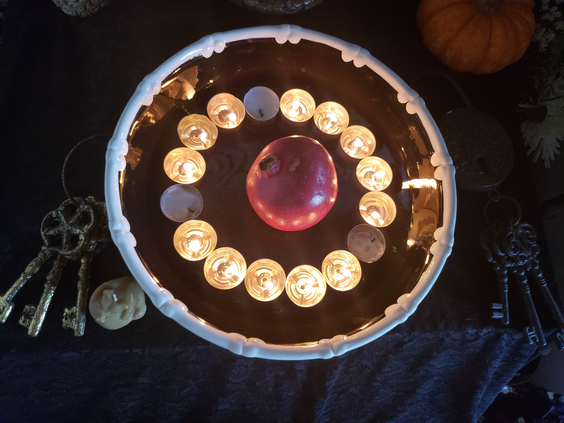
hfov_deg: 67.3
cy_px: 212
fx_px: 424
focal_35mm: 26
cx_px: 282
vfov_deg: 53.1
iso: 250
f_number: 1.5
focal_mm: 4.3
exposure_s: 1/60
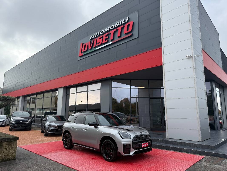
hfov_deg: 71.6
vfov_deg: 56.8
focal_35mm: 24
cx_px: 114
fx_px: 157
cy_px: 86
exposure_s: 1/1271
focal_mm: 6.76
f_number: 1.78
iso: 100
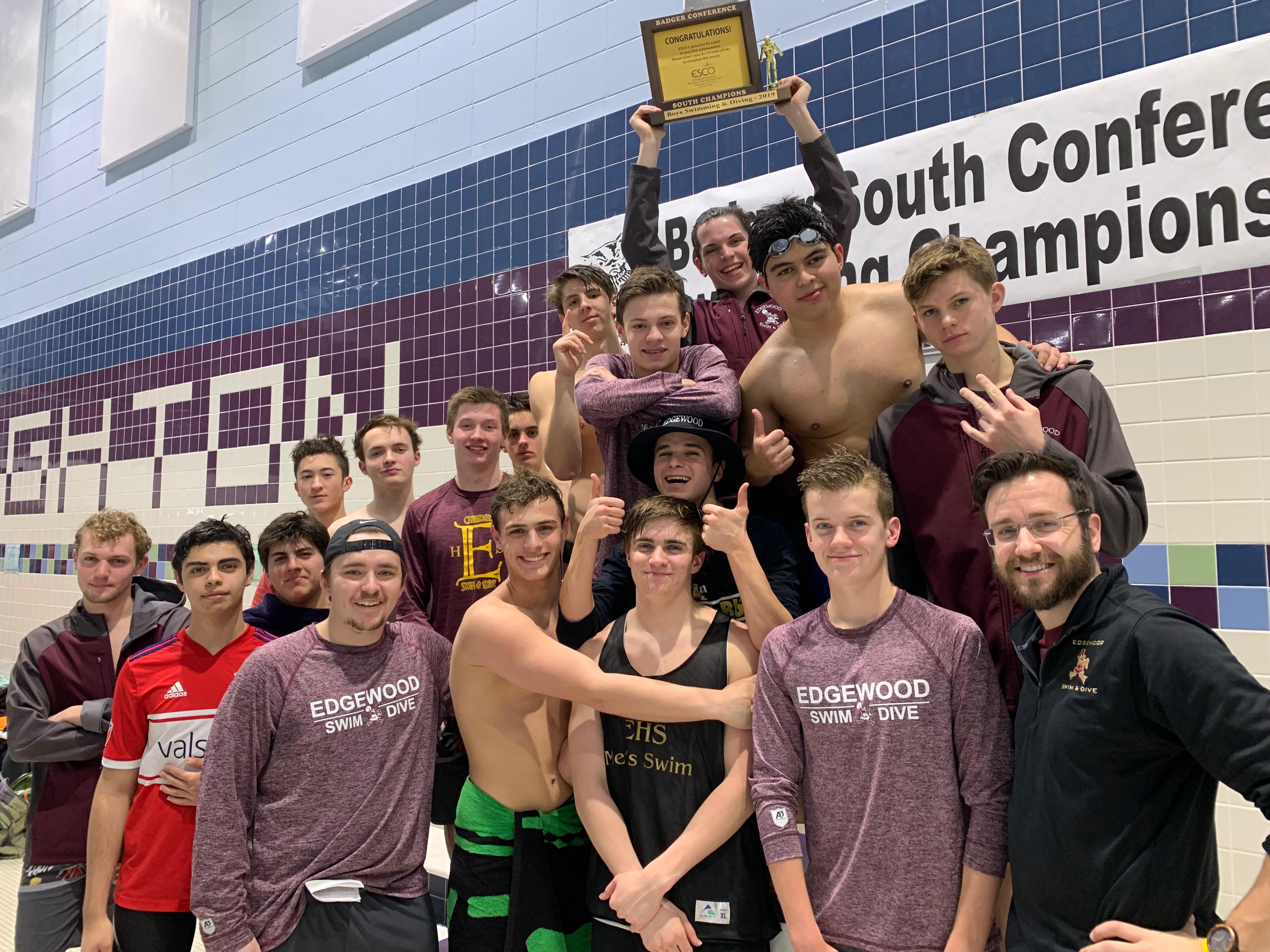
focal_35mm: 26
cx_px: 635
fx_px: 954
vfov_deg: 53.1
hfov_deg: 67.3
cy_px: 476
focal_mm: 4.25
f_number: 1.8
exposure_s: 1/60
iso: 125
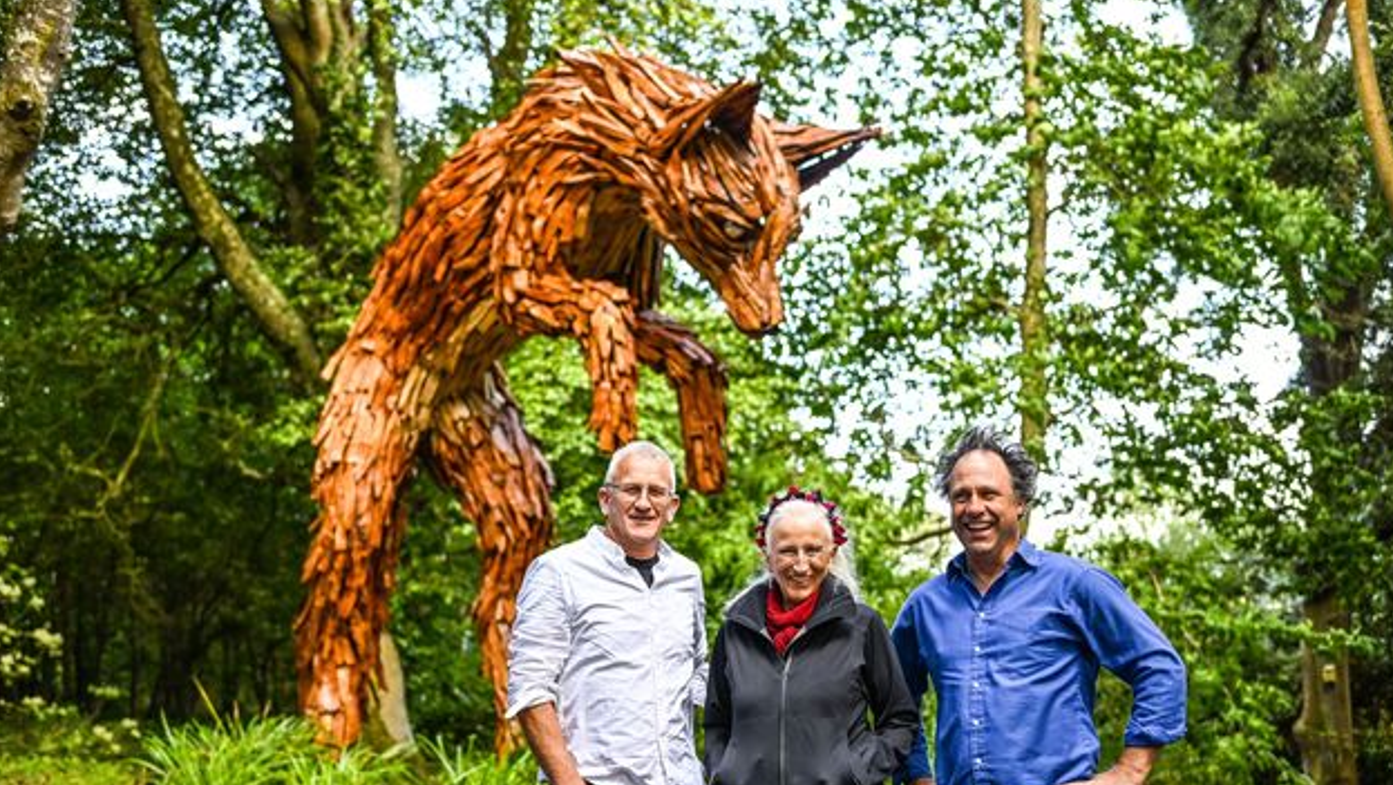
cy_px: 461
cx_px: 704
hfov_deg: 47.3
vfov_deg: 27.7
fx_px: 1589
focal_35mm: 43
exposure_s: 1/250
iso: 250
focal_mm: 40
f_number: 2.5
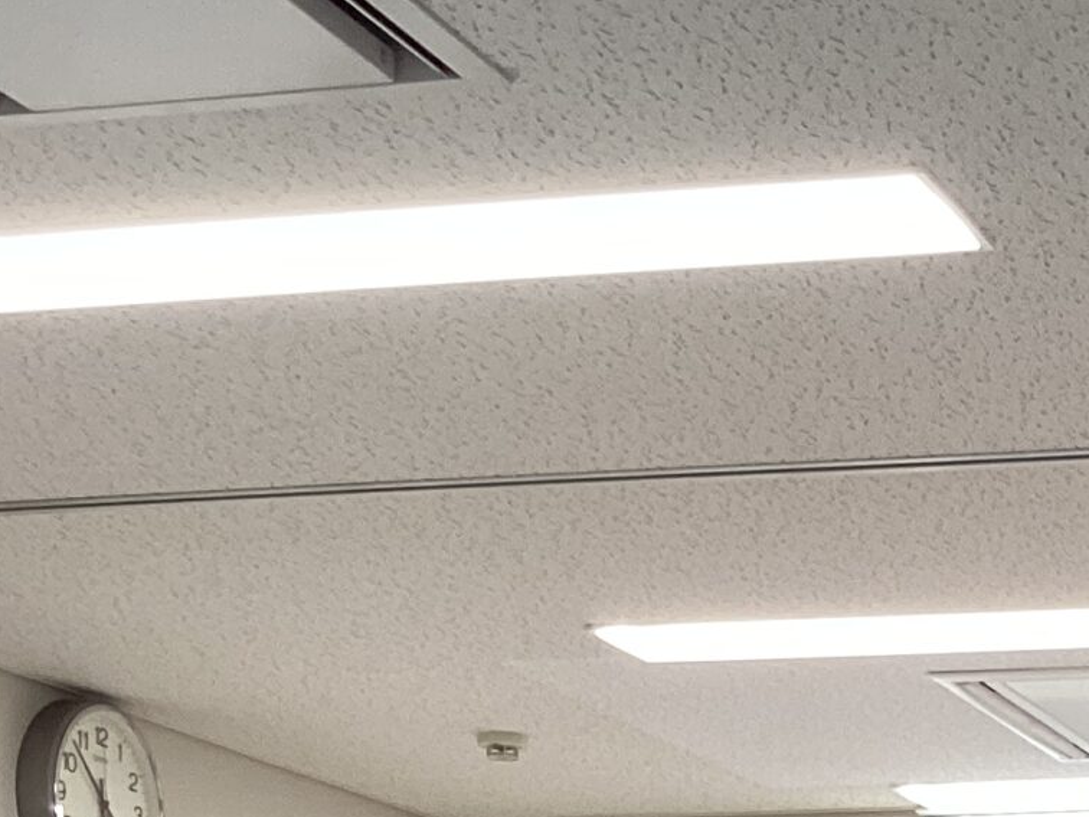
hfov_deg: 17.5
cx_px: 1446
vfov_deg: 13.0
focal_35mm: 105
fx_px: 3303
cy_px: 1357
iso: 100
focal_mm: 3.3
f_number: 2.4
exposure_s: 1/60
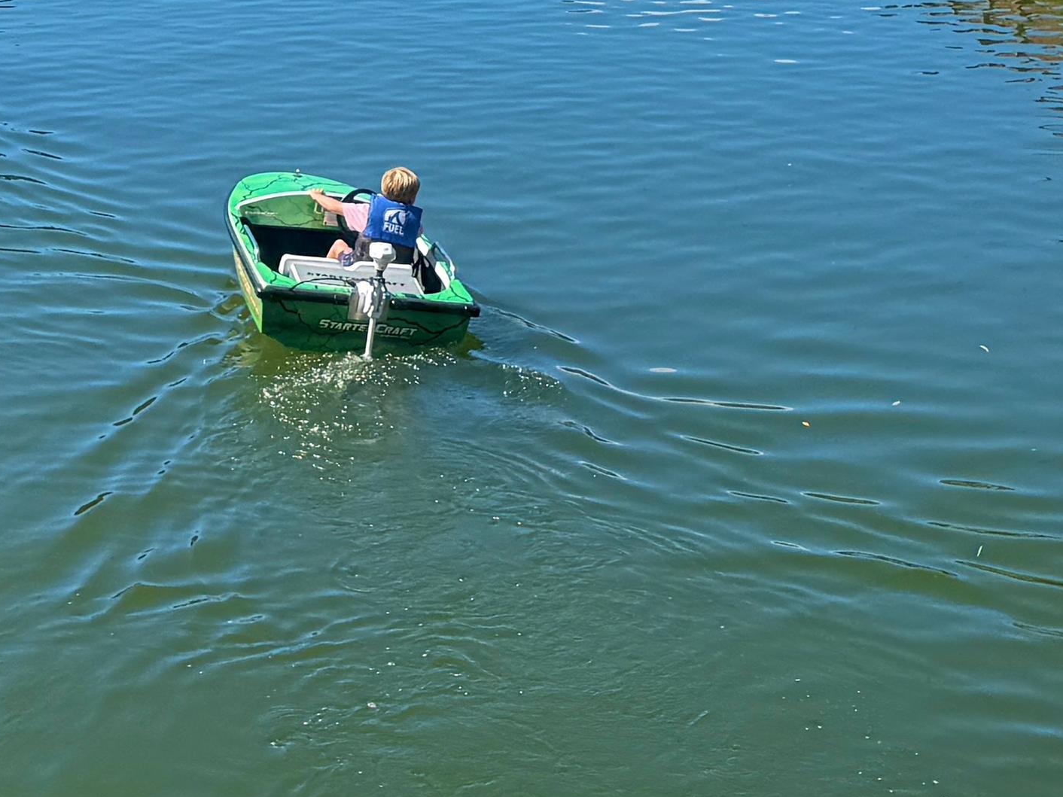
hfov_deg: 22.8
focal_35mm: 85
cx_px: 261
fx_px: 2610
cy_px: -493
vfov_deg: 15.6
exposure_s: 1/4405
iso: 80
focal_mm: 6.76
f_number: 1.78
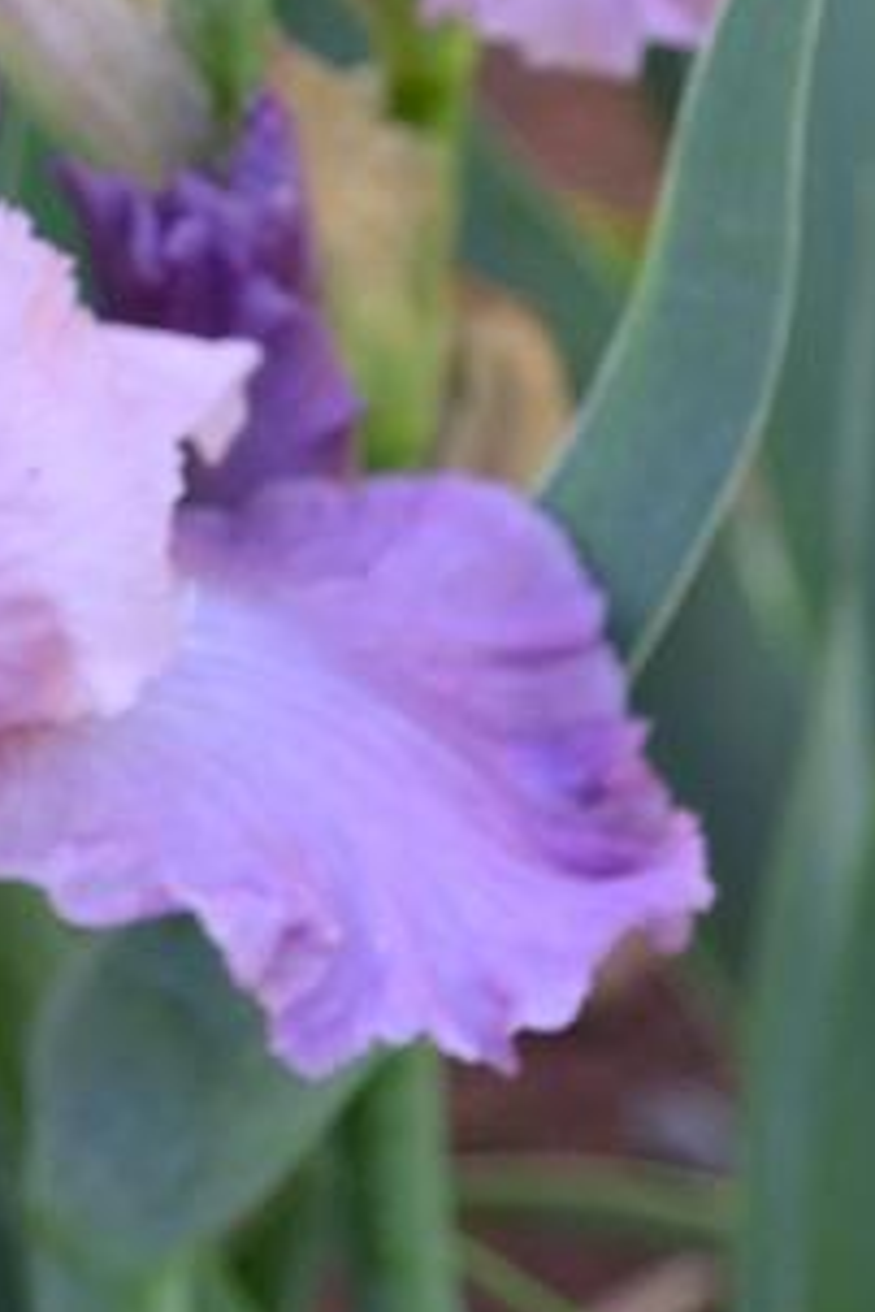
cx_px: -58
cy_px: -624
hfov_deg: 6.3
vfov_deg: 9.2
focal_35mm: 218
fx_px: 7947
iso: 400
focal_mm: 44
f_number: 5.6
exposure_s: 1/125
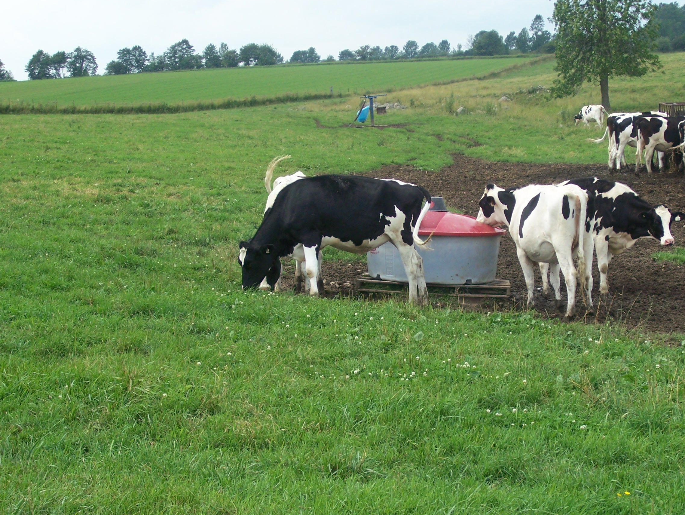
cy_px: 287
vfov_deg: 18.0
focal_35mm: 82
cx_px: 421
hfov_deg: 23.8
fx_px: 1624
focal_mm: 11
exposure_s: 1/400
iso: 80
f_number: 3.6
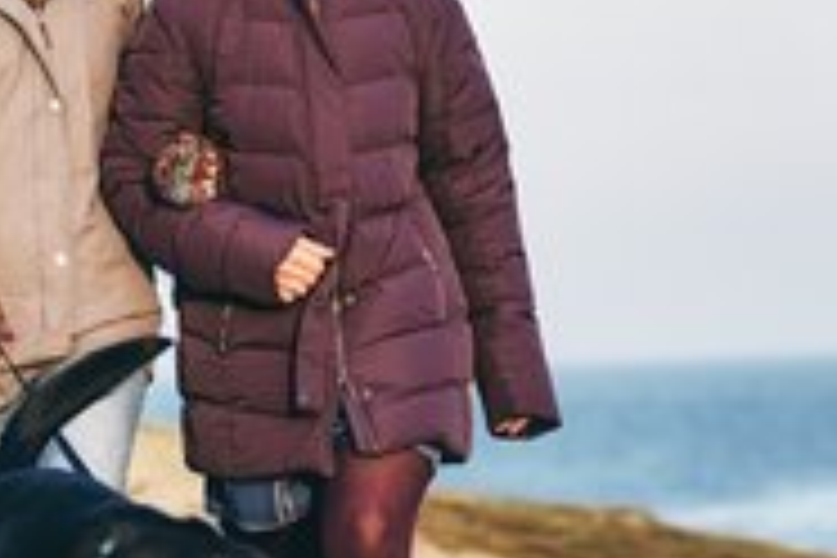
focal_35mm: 203
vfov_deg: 6.8
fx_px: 4719
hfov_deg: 10.1
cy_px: 261
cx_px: 207
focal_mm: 56
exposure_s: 1/2000
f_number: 2
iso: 200
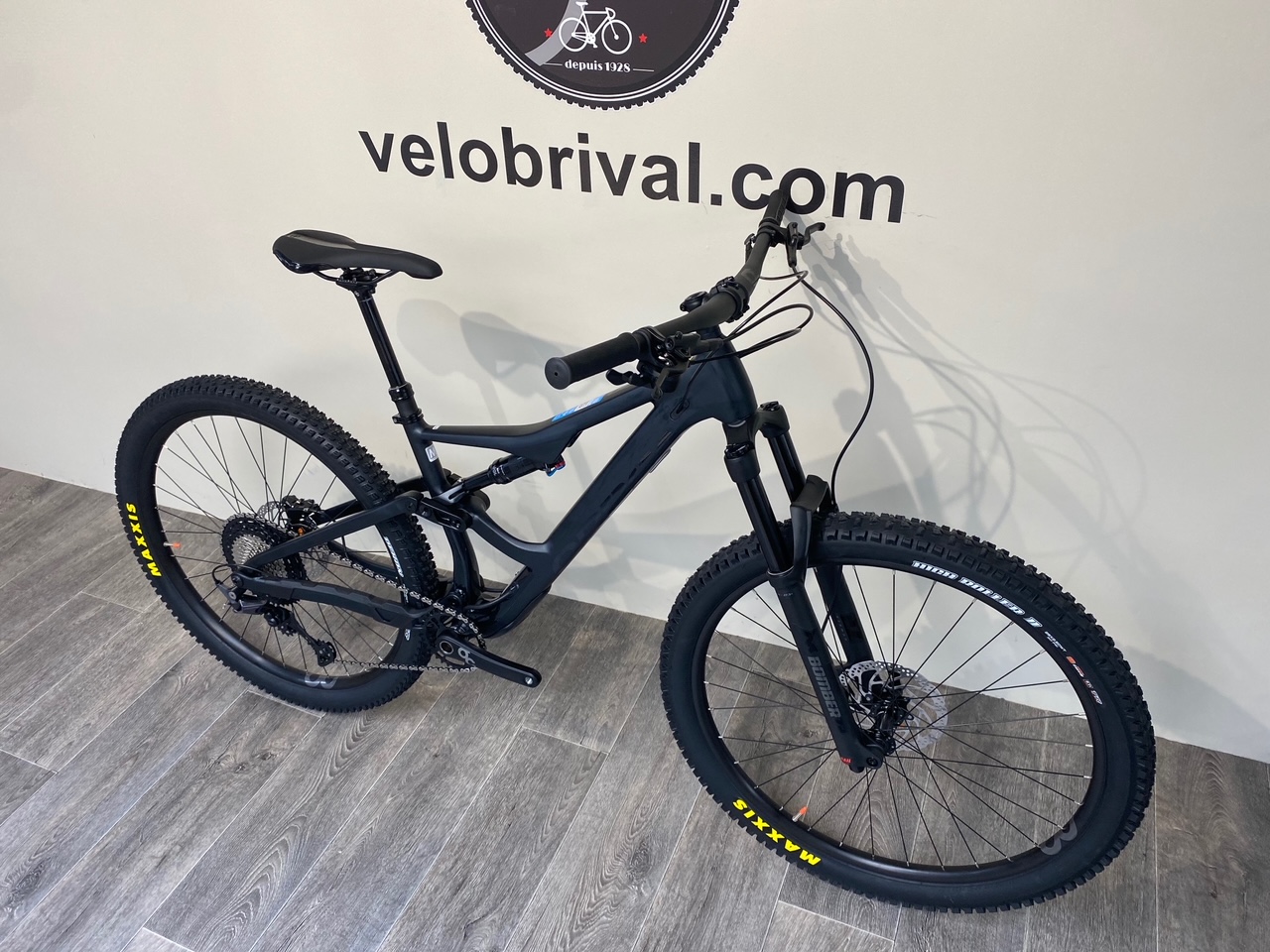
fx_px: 954
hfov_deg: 67.3
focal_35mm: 26
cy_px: 476
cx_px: 635
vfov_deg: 53.1
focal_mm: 4.25
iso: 80
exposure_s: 1/100
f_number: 1.8
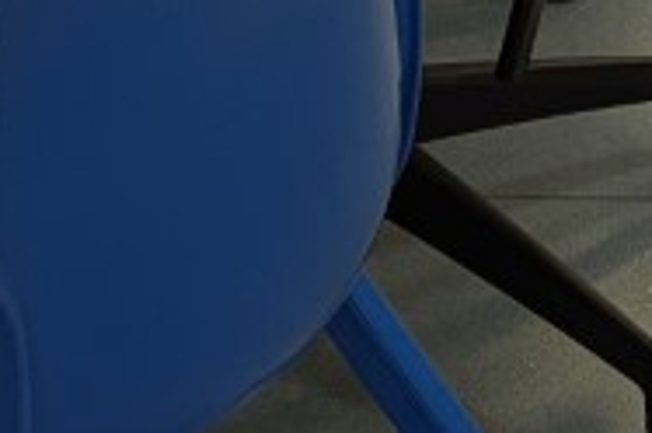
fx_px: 2893
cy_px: -534
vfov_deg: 8.0
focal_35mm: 160
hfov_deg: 12.1
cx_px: 1062
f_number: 1.85
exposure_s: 1/50
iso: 135
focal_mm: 6.81
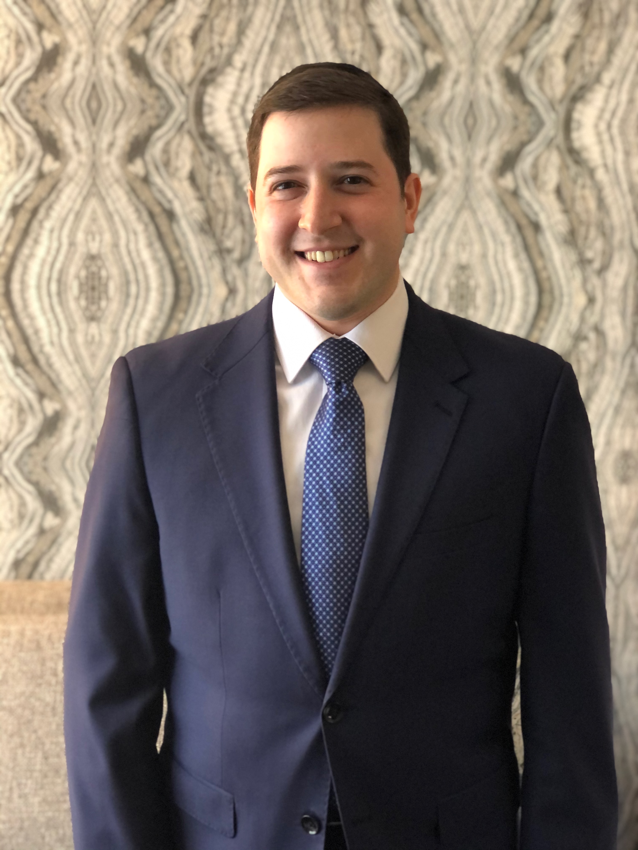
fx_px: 1401
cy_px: 425
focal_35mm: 57
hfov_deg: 25.7
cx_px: 319
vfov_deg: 33.8
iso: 200
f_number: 2.8
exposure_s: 1/30
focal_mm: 6.6
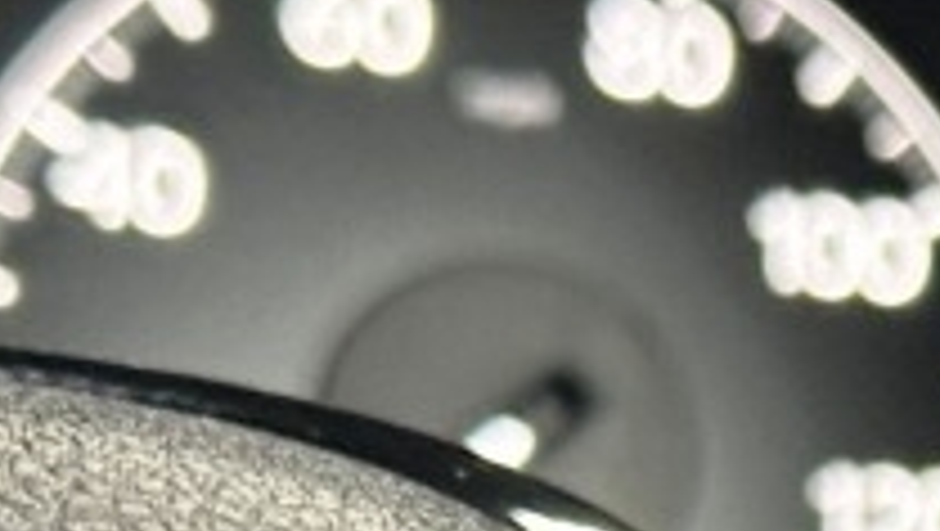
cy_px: 1552
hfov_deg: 8.0
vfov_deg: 4.6
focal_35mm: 256
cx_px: 1867
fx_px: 6387
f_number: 1.78
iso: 500
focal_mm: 6.86
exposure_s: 1/30
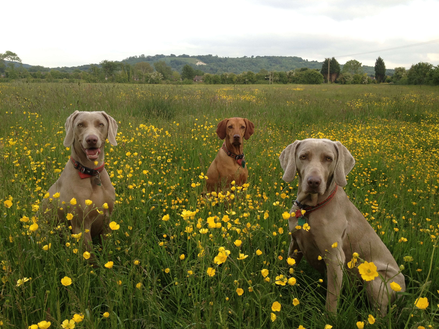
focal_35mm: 35
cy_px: 164
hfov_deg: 52.6
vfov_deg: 40.7
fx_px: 444
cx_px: 220
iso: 64
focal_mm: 4.28
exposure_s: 1/184
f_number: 2.4
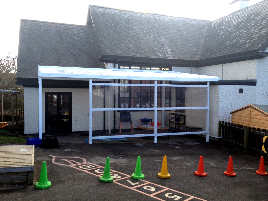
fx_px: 271
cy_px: 100
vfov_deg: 40.7
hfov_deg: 52.6
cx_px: 134
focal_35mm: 35
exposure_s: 1/464
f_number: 2.4
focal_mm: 4.28
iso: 50
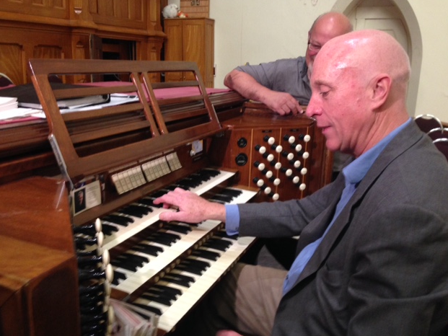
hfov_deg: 53.9
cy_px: 166
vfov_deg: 41.8
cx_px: 227
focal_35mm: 34
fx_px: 440
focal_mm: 4.12
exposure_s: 1/20
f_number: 2.4
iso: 200
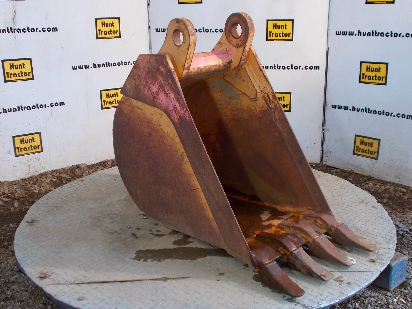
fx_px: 524
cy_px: 154
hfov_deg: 42.9
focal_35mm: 44
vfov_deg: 32.9
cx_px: 206
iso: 200
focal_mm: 7.9
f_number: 4.2
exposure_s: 1/30
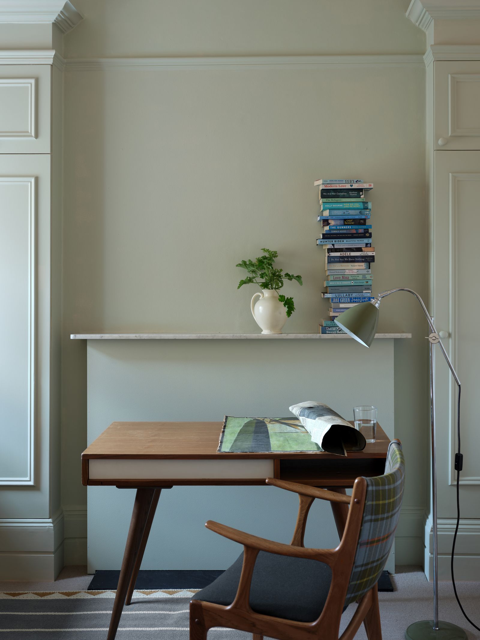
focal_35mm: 33
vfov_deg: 55.4
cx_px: 240
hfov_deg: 42.9
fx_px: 610
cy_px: 320
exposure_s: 1/2.5
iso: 100
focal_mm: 41.8
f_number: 5.6
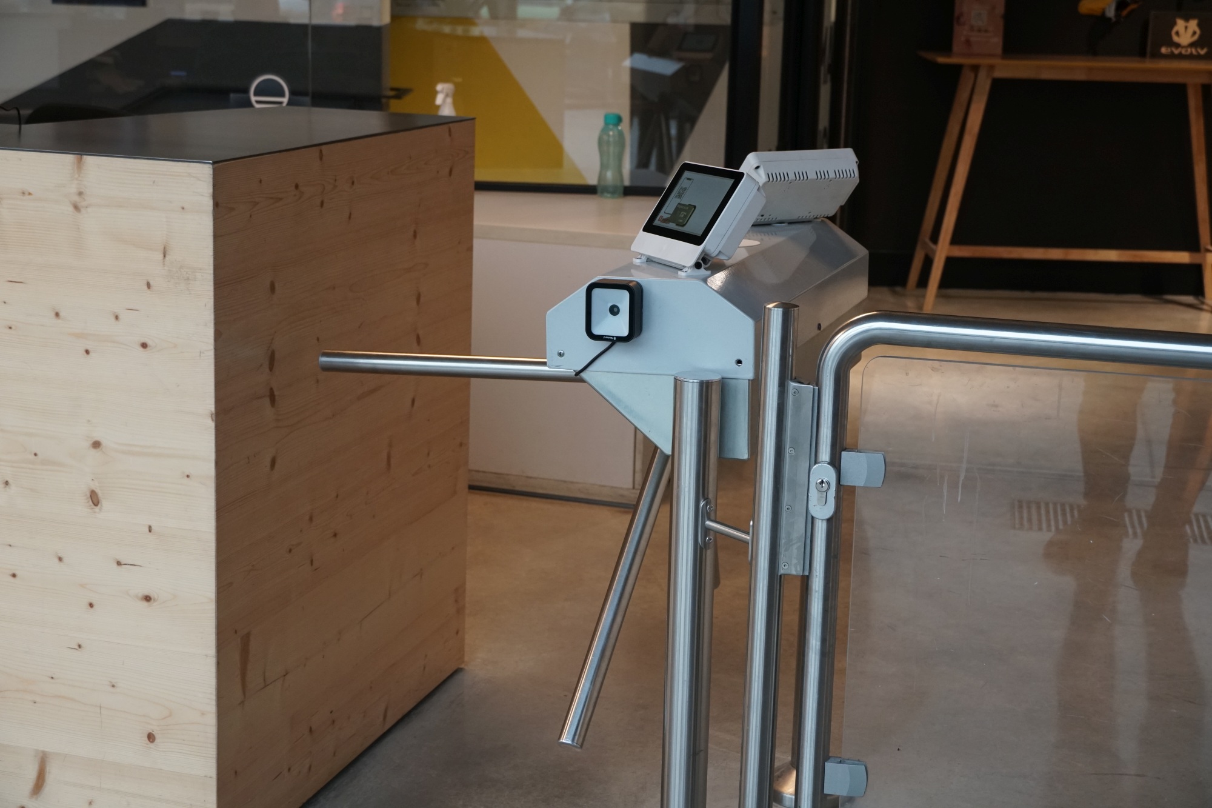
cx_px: 606
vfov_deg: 23.2
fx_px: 1969
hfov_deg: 34.2
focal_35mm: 58
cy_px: 404
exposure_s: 1/160
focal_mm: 39
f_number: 5.6
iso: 1000
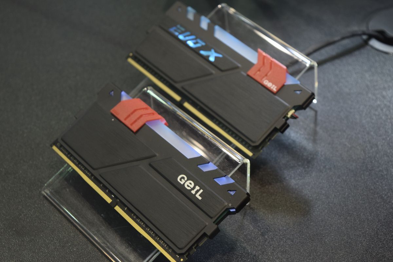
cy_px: 131
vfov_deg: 16.6
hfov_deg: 24.6
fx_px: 901
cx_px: 196
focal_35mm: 82
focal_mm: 55
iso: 640
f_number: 5.6
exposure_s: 1/60
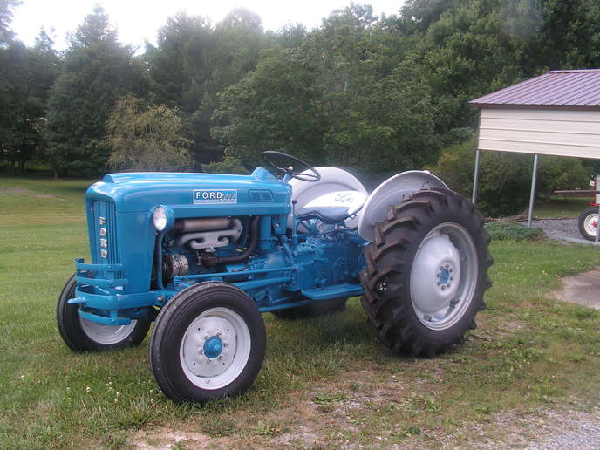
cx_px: 300
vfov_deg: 37.7
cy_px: 225
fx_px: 659
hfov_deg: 49.0
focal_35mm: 38
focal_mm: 6.4
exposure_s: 1/80
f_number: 4.8
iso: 50
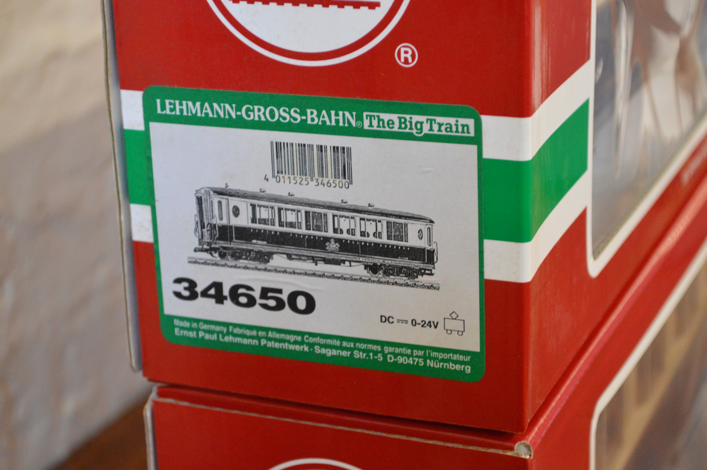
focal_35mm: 82
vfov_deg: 16.5
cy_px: 235
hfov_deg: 24.6
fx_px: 1619
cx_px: 354
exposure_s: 1/60
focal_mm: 55
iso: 2800
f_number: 5.6
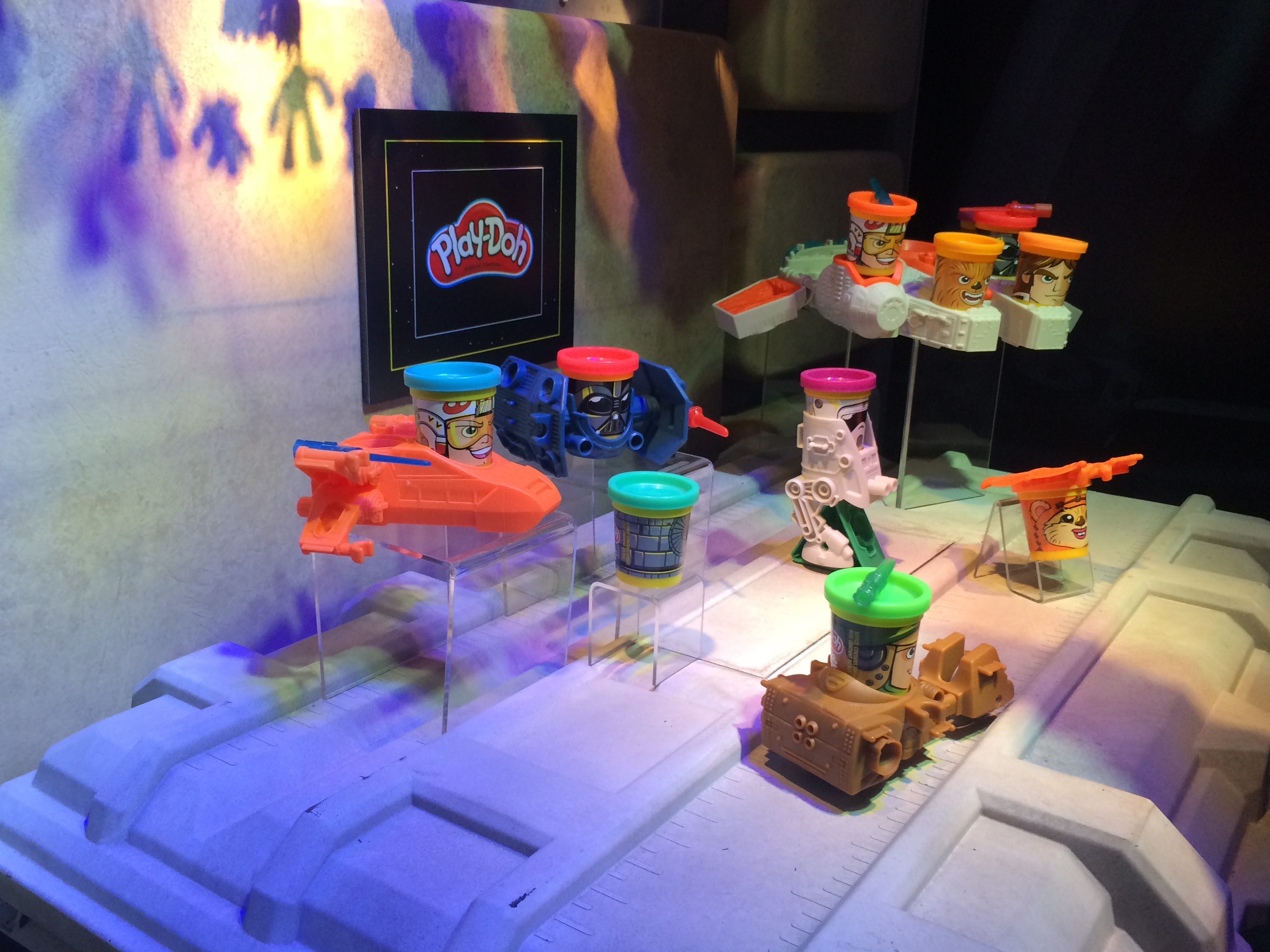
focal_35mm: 32
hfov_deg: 56.8
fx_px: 1174
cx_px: 609
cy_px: 483
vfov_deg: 44.2
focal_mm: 4.15
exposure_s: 1/30
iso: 40
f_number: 2.2
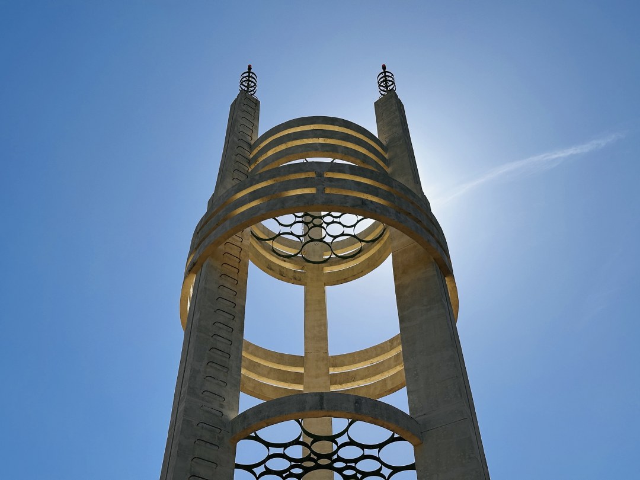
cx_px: 320
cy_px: 240
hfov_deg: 39.7
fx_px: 887
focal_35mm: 48
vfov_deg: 30.3
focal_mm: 6.86
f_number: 1.78
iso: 64
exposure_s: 1/6623
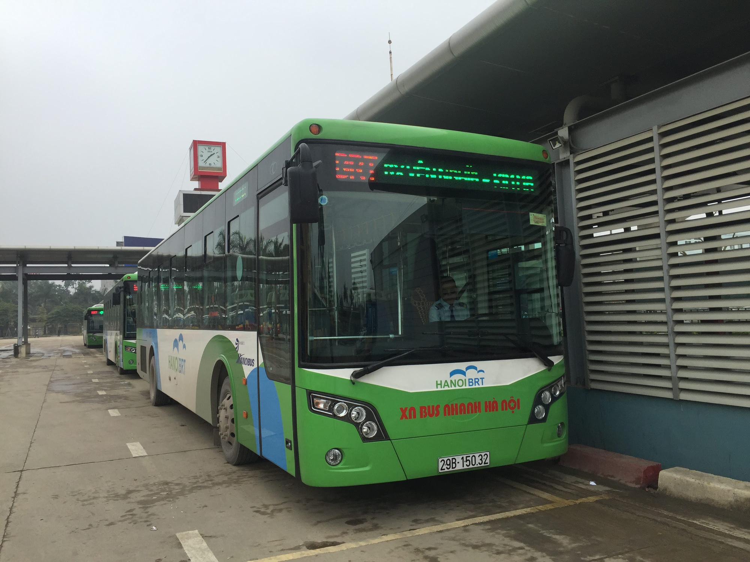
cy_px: 281
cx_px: 375
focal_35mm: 29
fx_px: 628
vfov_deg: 48.2
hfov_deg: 61.7
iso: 32
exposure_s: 1/942
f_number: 2.2
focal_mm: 4.15
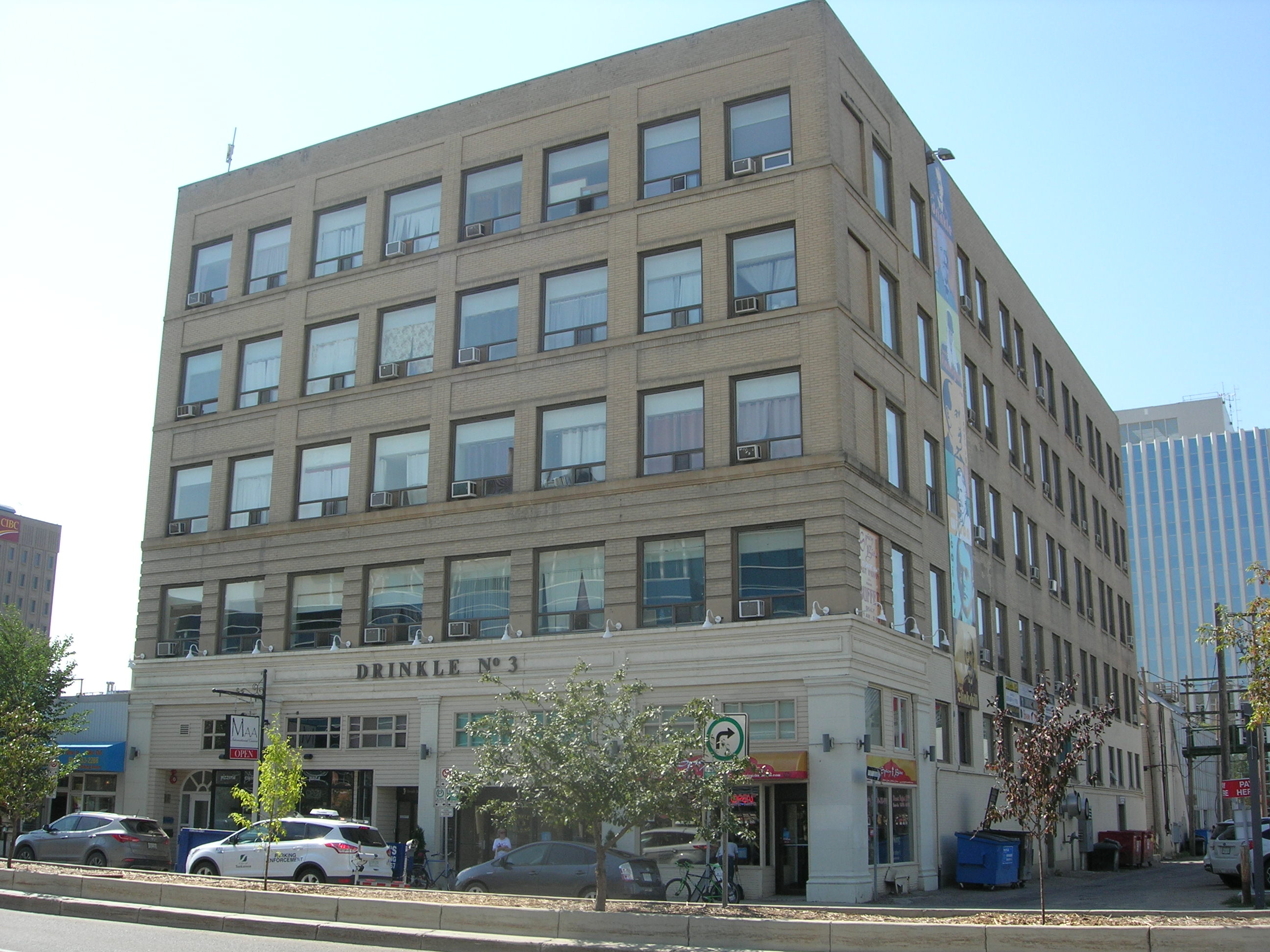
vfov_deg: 37.7
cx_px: 635
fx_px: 1394
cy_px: 476
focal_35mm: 38
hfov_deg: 49.0
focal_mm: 7.8
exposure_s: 1/382
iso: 64
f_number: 4.8
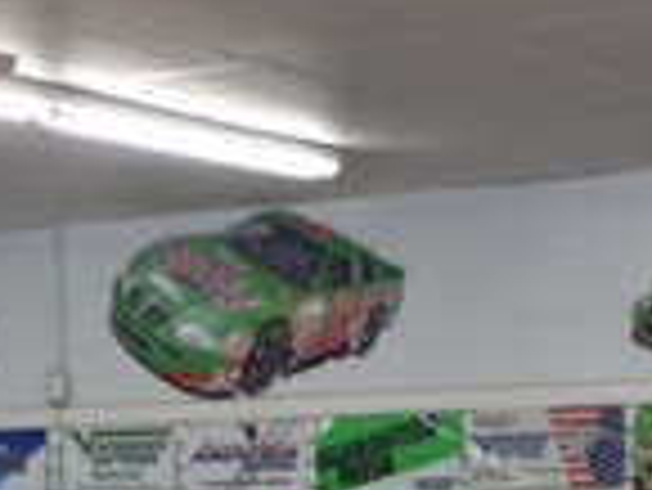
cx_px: 477
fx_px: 2413
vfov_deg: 11.3
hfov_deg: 15.3
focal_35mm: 128
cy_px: 661
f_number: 2.2
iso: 32
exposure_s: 1/60
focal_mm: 4.15
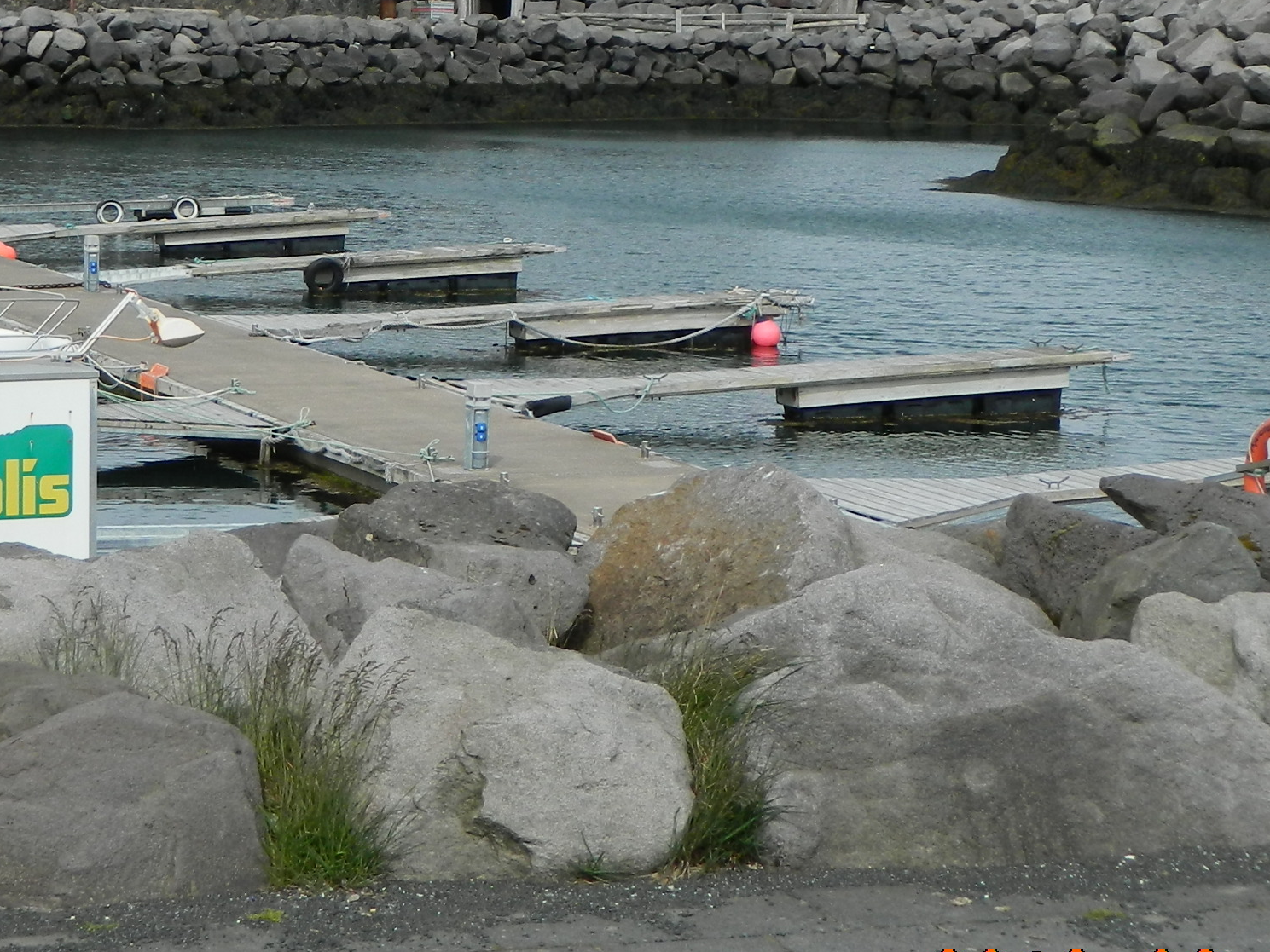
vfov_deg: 14.3
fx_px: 3779
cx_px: 393
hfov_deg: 19.0
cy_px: 158
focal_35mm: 103
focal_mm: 8.4
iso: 80
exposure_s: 1/800
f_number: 3.6
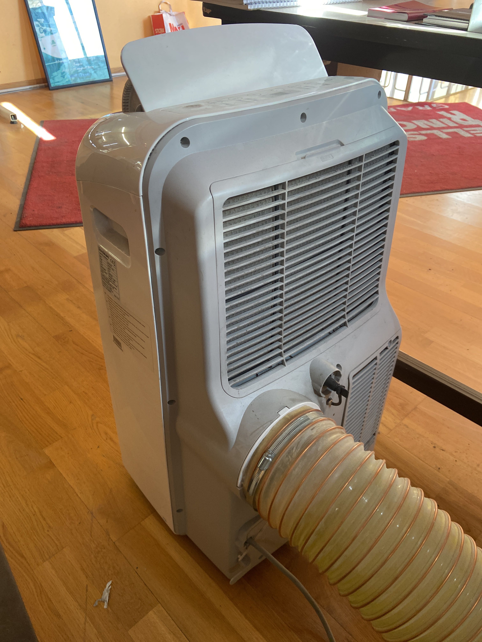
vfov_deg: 67.3
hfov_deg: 53.1
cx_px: 241
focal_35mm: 26
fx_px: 483
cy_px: 321
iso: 200
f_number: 1.8
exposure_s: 1/50
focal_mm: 4.25
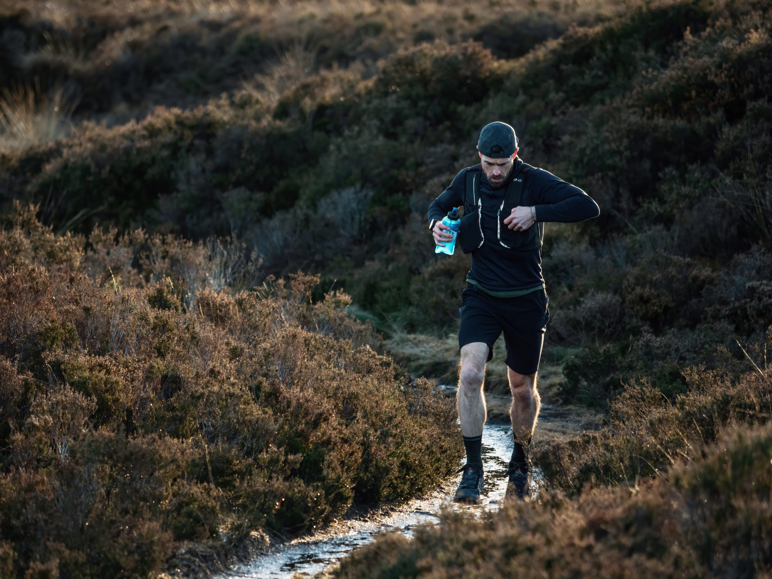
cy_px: 290
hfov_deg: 6.6
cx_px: 386
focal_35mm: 300
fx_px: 6691
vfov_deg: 5.0
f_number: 2.8
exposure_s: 1/1600
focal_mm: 150
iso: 640
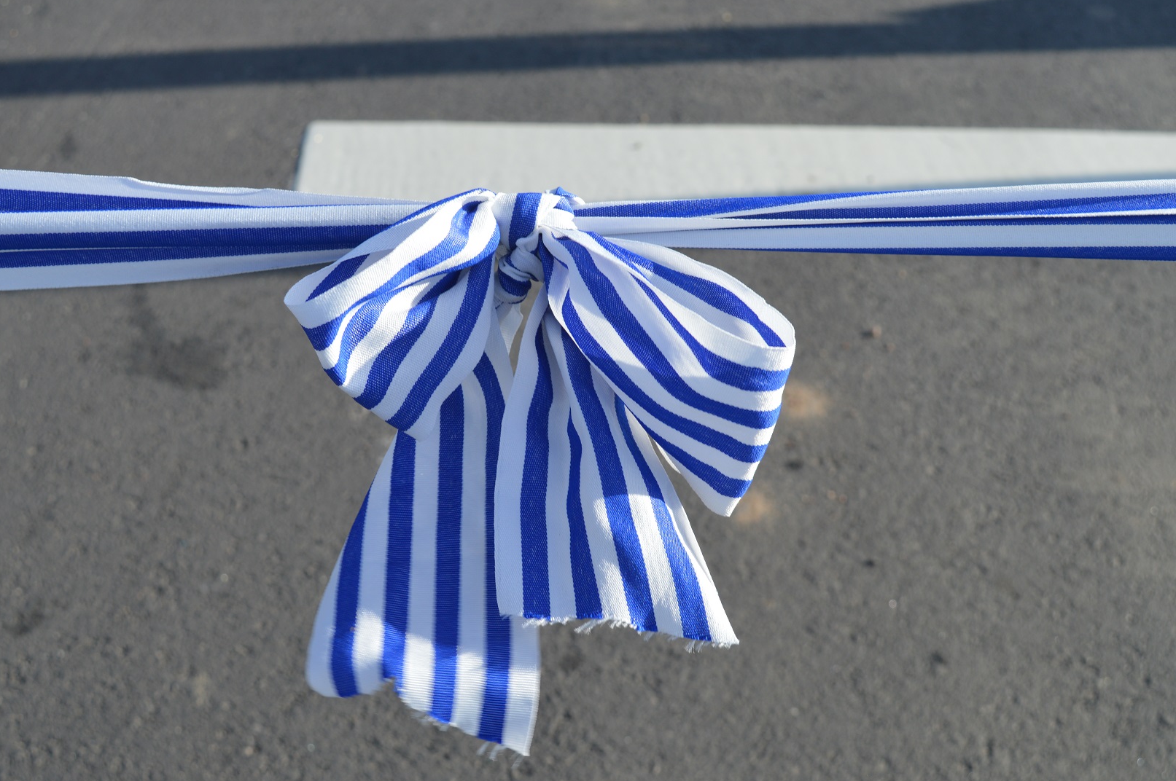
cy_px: 394
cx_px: 609
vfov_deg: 28.6
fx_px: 1534
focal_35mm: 47
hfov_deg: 41.9
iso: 100
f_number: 8
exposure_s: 1/250
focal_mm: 28
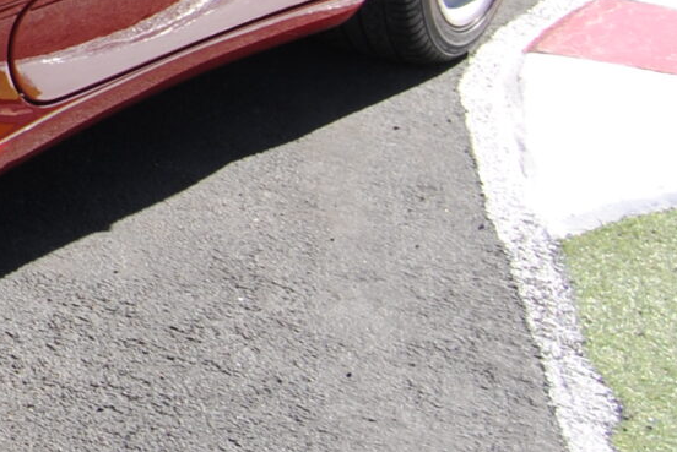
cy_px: -180
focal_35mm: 167
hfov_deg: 10.7
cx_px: -870
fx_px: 3143
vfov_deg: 8.1
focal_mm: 24
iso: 100
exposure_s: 1/160
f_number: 6.3
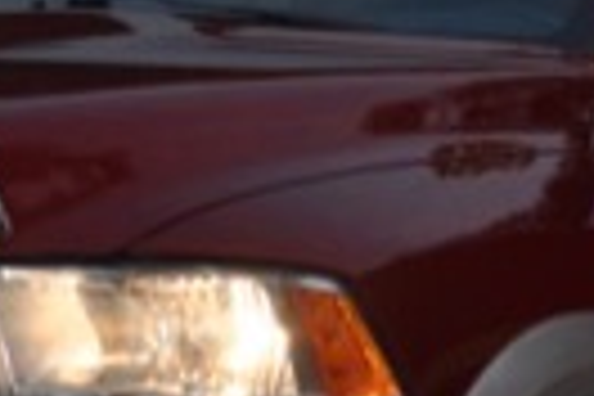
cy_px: 385
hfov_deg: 9.4
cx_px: 14
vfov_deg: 6.3
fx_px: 3597
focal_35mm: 218
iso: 200
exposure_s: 1/200
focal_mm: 24
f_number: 6.3
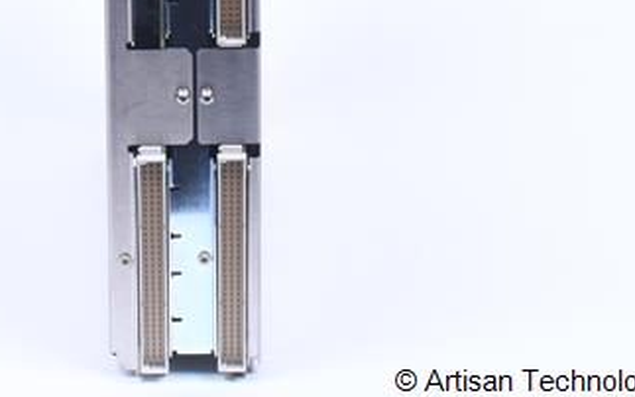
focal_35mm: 91
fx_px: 1575
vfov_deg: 14.2
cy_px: 8
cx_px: 187
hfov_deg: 22.6
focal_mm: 32
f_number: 14
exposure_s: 1/200
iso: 200
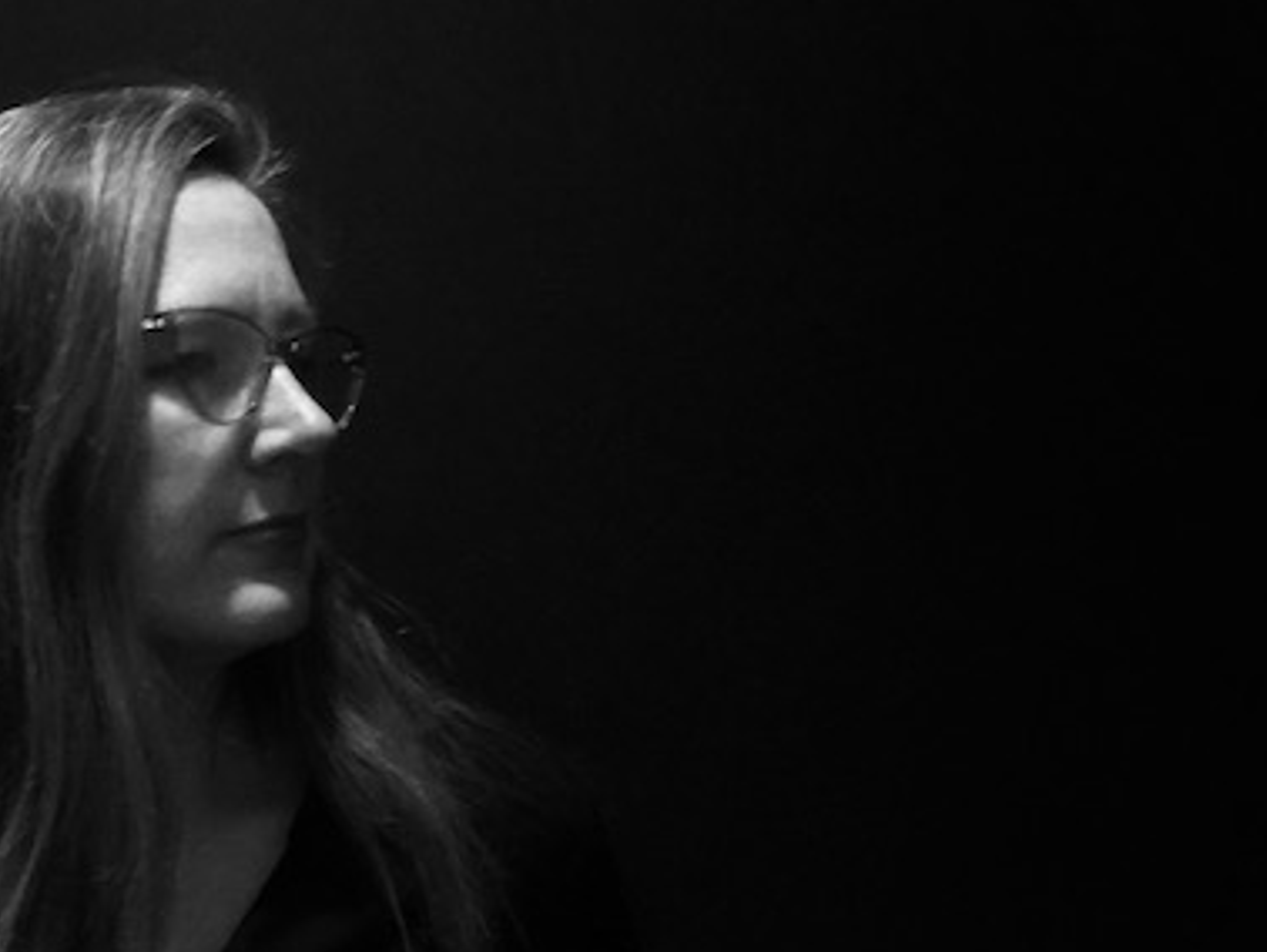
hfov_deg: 21.9
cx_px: 245
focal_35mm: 88
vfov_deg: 16.8
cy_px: 620
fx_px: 3223
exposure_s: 1/8
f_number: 2.4
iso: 250
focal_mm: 6
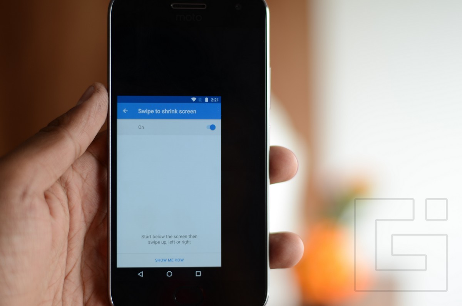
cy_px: 153
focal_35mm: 75
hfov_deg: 27.0
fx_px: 961
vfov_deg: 18.1
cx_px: 231
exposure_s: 1/200
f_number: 1.8
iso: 100
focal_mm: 50
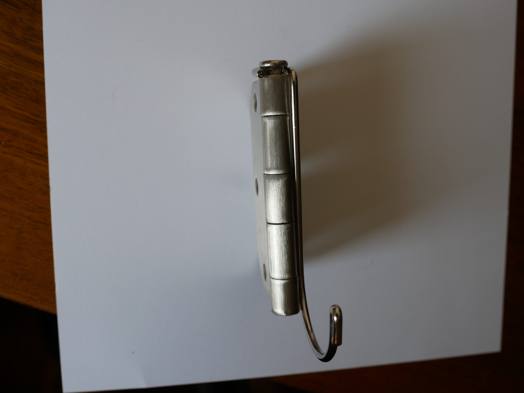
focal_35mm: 38
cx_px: 262
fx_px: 575
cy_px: 196
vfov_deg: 37.7
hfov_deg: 49.0
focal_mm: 19
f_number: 5
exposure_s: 1/60
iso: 320
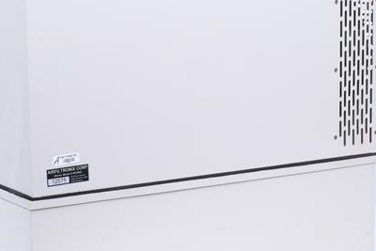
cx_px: 160
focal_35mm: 54
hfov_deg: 36.8
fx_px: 564
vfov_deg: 25.0
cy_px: 148
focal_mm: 24
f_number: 14
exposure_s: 1/200
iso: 200
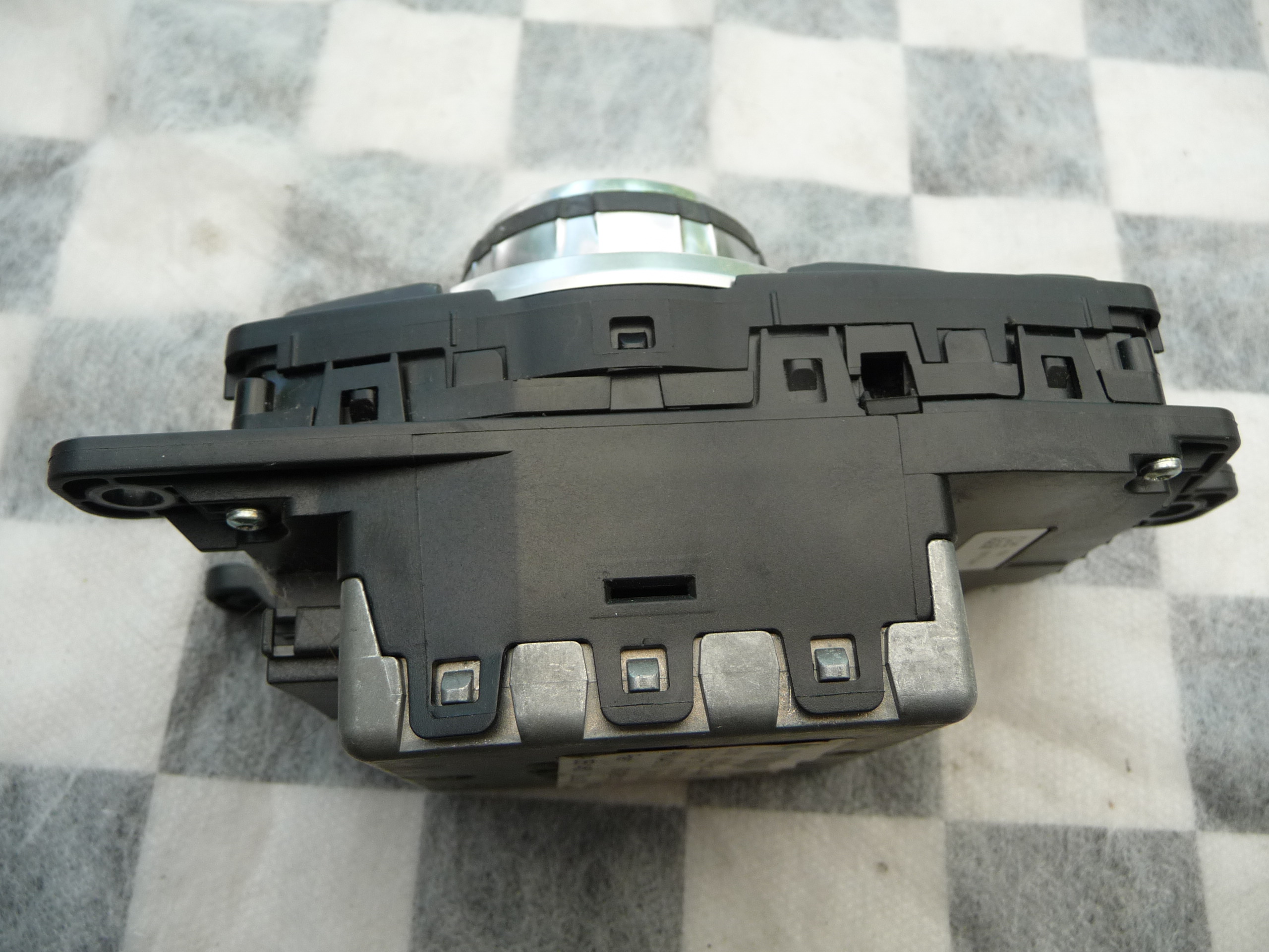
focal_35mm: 28
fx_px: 1026
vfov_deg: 49.7
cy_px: 476
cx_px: 634
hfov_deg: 63.4
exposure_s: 1/100
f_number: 3.3
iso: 100
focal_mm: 4.7
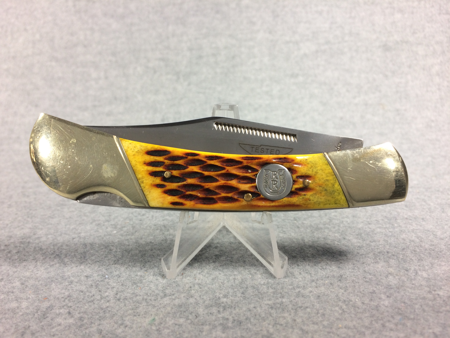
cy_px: 169
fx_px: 377
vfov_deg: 48.2
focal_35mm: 29
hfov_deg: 61.7
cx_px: 225
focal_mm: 4.15
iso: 50
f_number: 2.2
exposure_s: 1/60
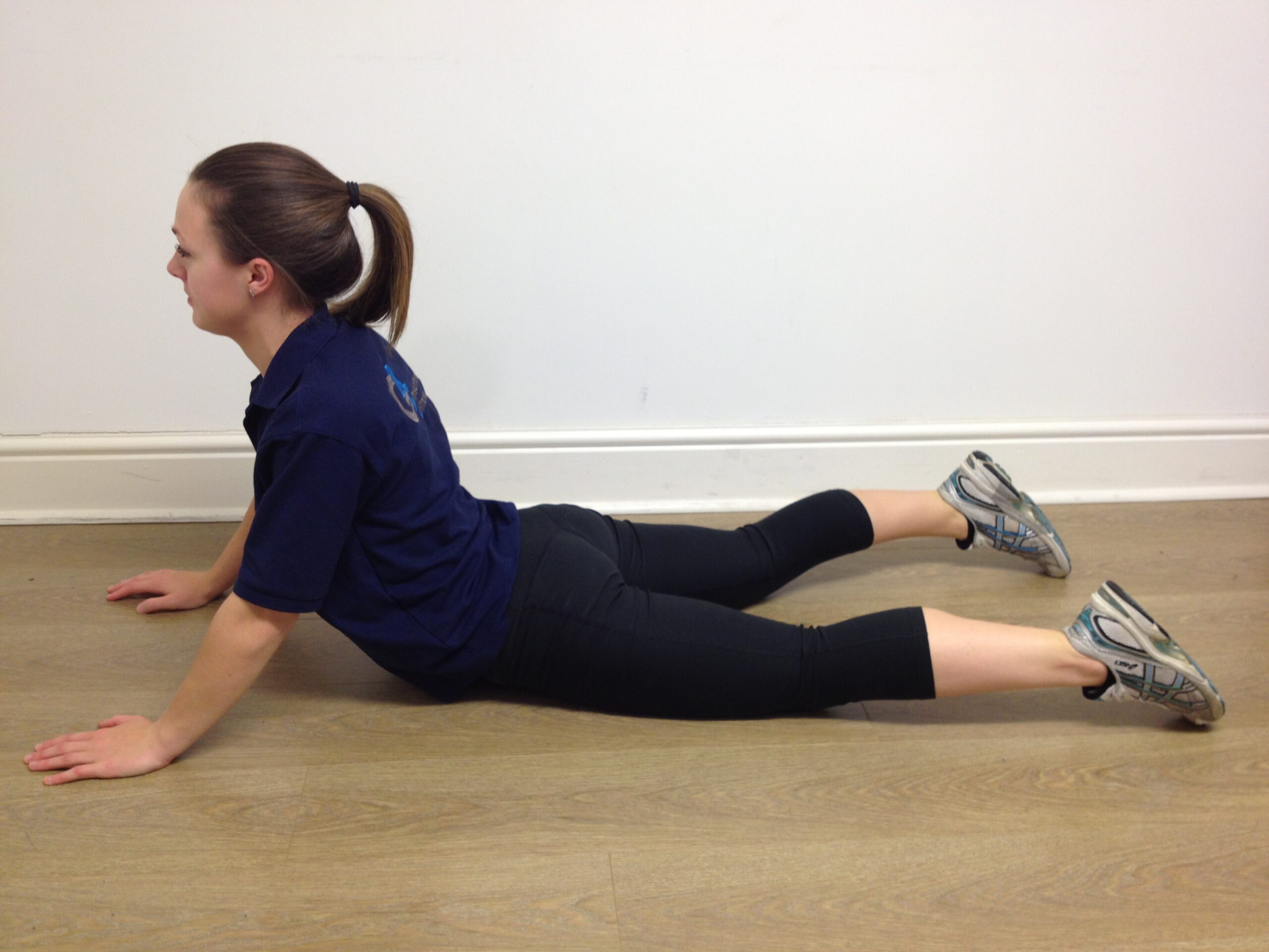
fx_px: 1283
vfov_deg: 40.7
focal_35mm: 35
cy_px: 476
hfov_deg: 52.6
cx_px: 634
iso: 64
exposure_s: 1/20
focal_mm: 4.28
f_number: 2.4
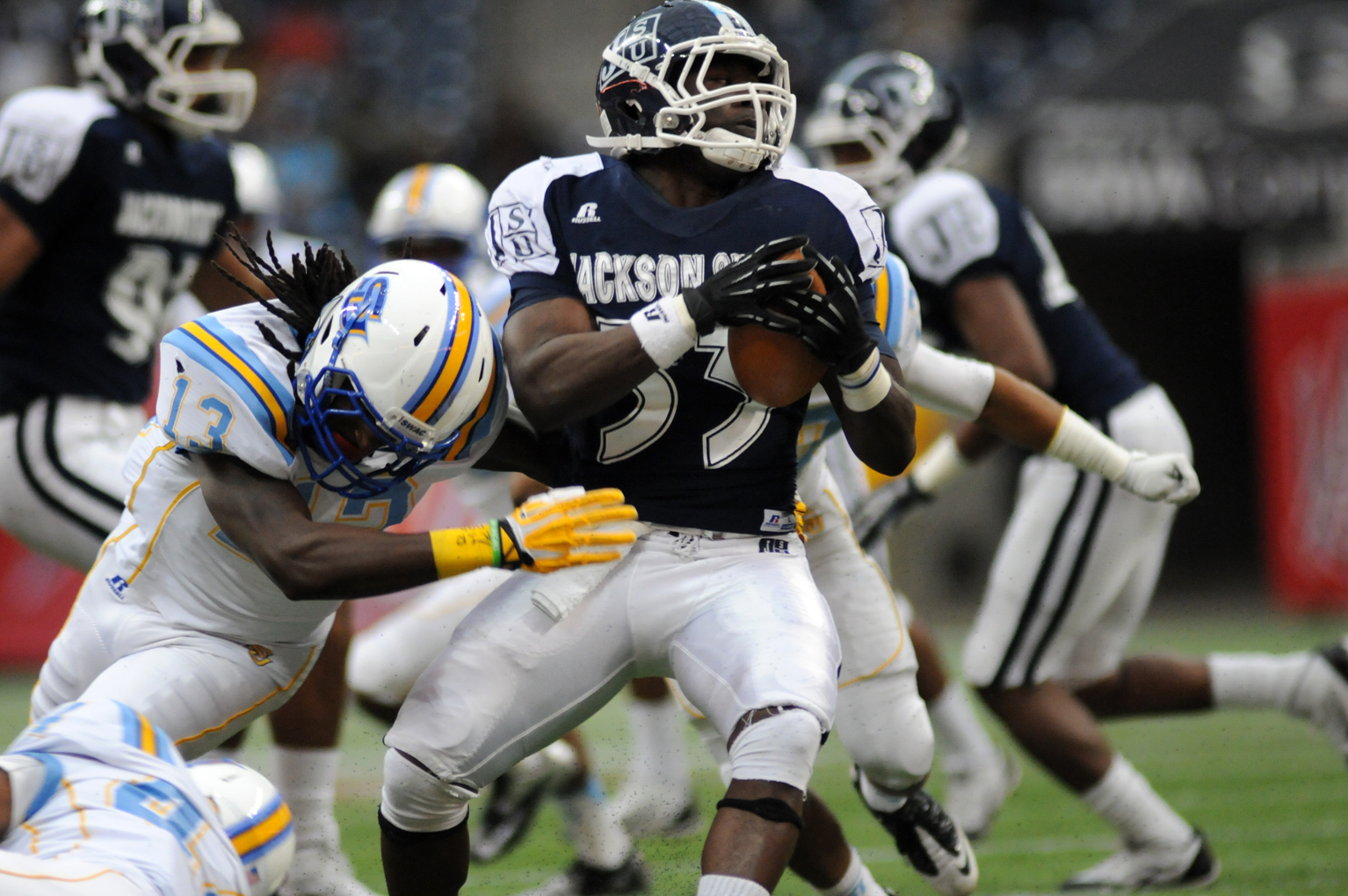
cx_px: 558
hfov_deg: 3.9
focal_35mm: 528
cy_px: 458
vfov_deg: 2.6
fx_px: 19747
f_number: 2.8
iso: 1250
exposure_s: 1/640
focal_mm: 300
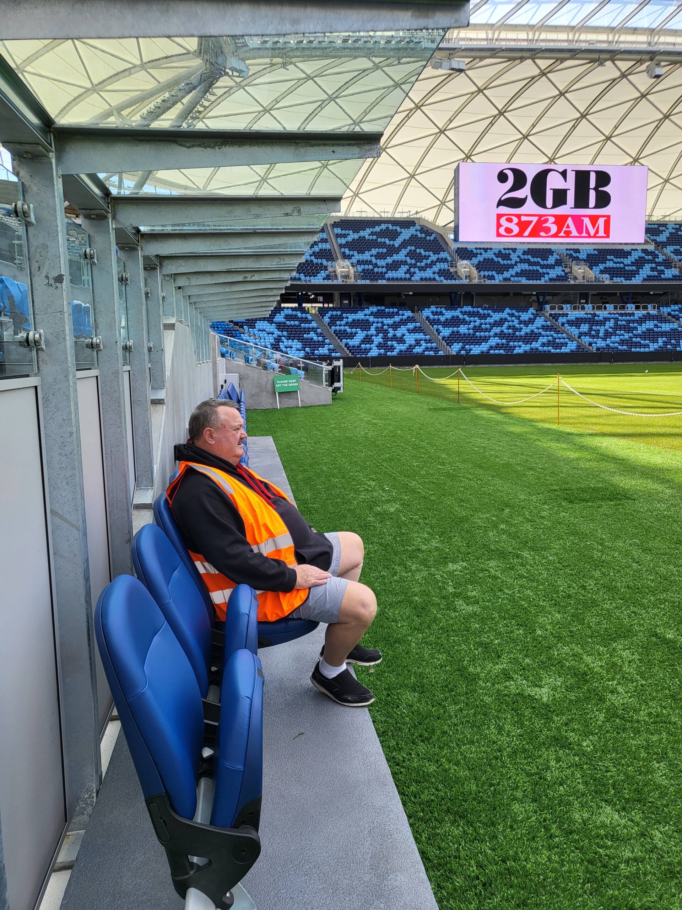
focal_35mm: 26
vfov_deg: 67.3
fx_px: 683
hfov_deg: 53.1
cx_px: 341
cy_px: 455
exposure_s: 1/779
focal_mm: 4.25
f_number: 1.8
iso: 50
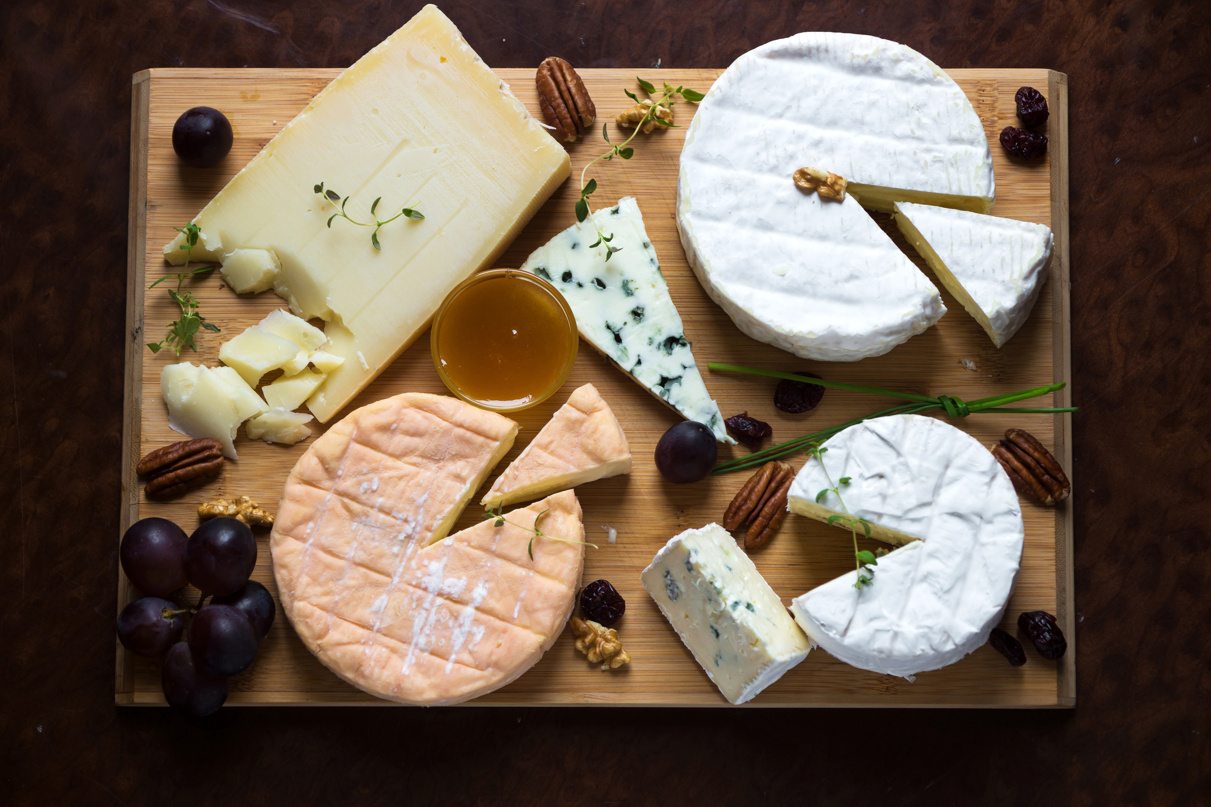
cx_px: 606
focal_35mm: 120
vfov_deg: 11.4
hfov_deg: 17.1
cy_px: 404
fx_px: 4036
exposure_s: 1/8
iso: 100
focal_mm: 80
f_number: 6.3
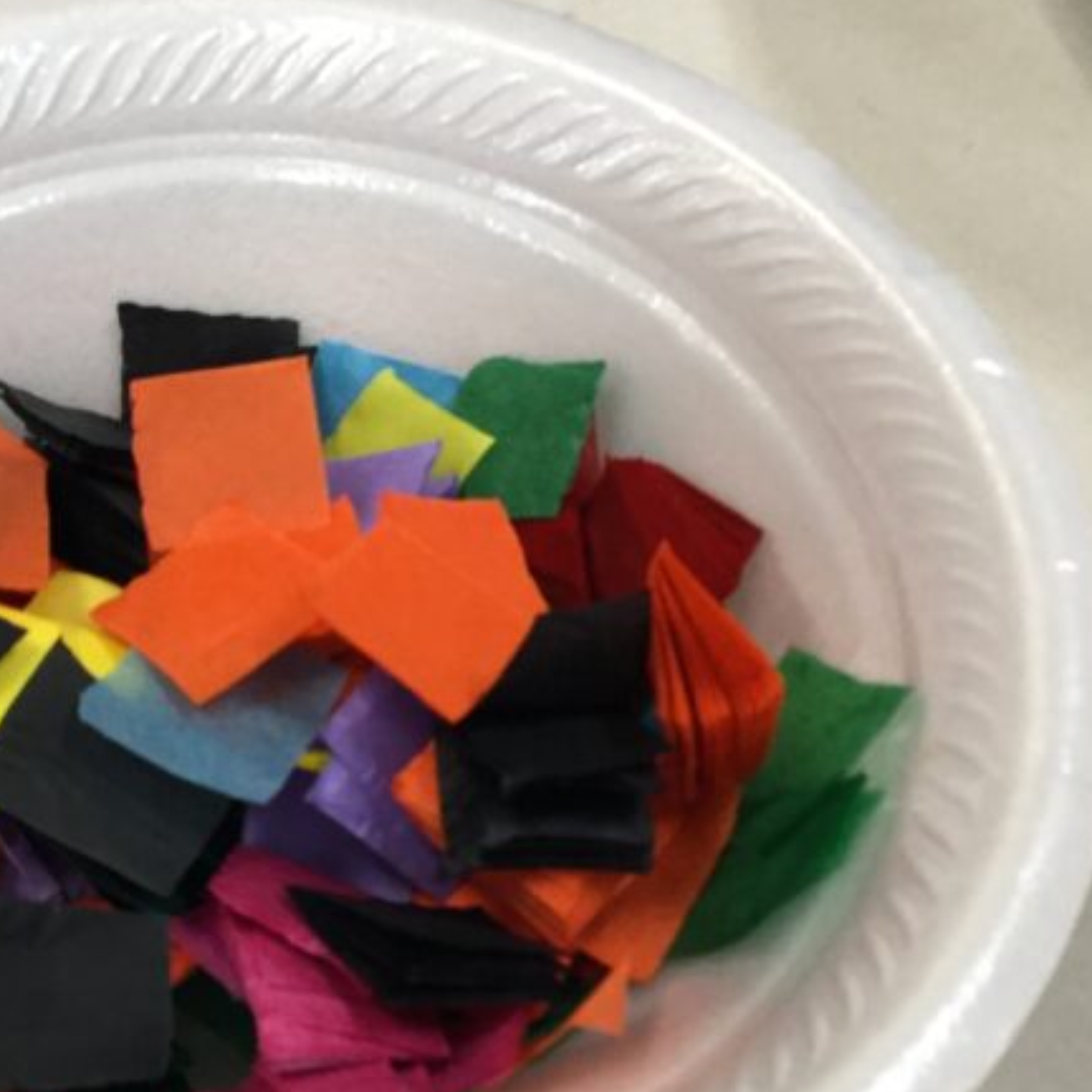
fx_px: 2320
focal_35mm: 65
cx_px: 270
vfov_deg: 26.5
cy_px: 632
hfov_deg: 26.2
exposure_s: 1/30
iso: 32
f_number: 2.4
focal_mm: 3.3
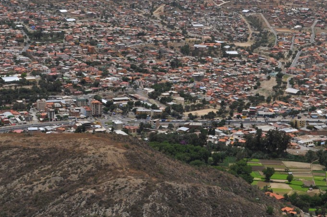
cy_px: 29
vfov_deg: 19.6
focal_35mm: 68
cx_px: 201
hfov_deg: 29.6
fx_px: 617
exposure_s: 1/500
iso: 200
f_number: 11
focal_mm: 24
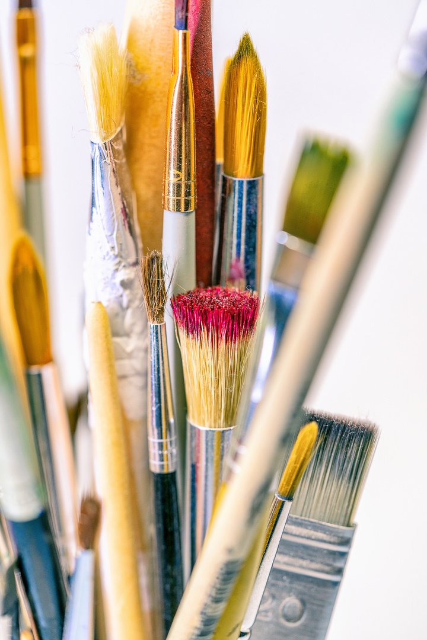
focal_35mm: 90
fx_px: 1601
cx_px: 214
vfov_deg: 22.6
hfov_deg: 15.2
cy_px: 320
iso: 250
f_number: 4
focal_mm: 90
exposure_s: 1/50
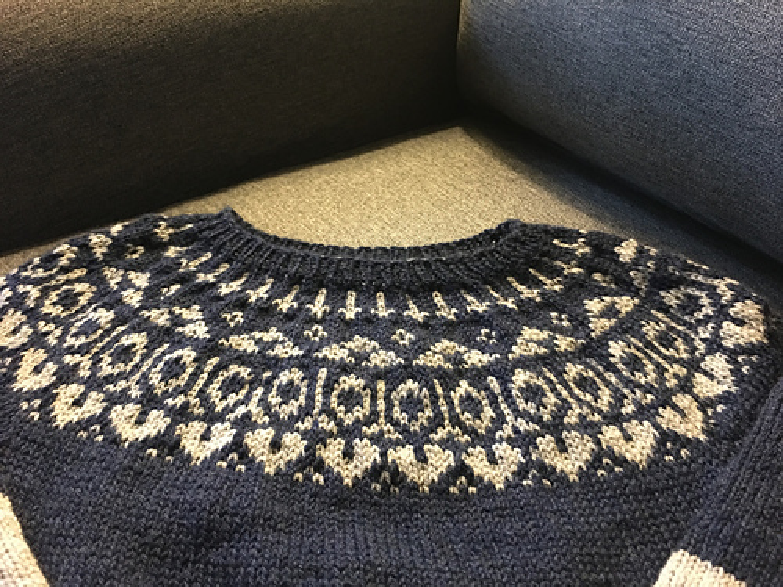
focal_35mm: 29
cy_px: 294
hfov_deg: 61.7
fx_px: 656
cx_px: 392
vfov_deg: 48.2
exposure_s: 1/4
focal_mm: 4.15
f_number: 2.2
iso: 160
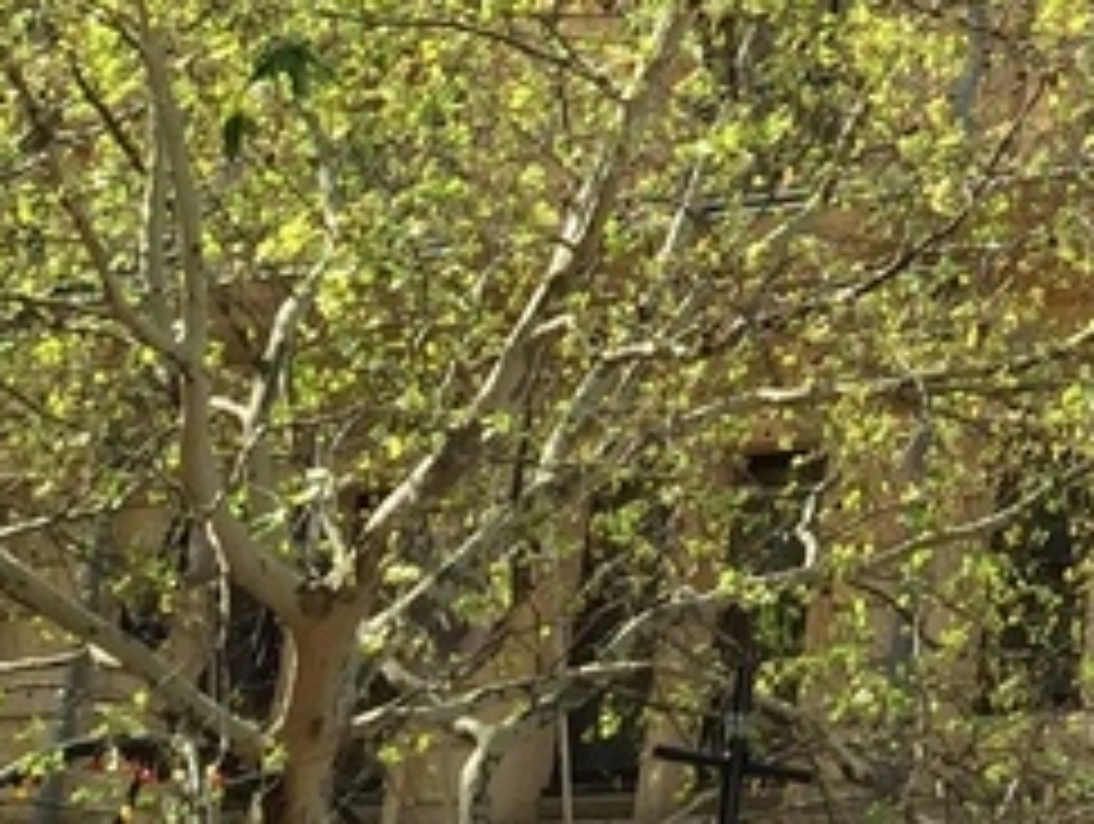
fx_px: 4526
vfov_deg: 9.7
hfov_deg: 13.0
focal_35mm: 143
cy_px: -824
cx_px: 1634
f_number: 2.2
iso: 32
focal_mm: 4.15
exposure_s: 1/359
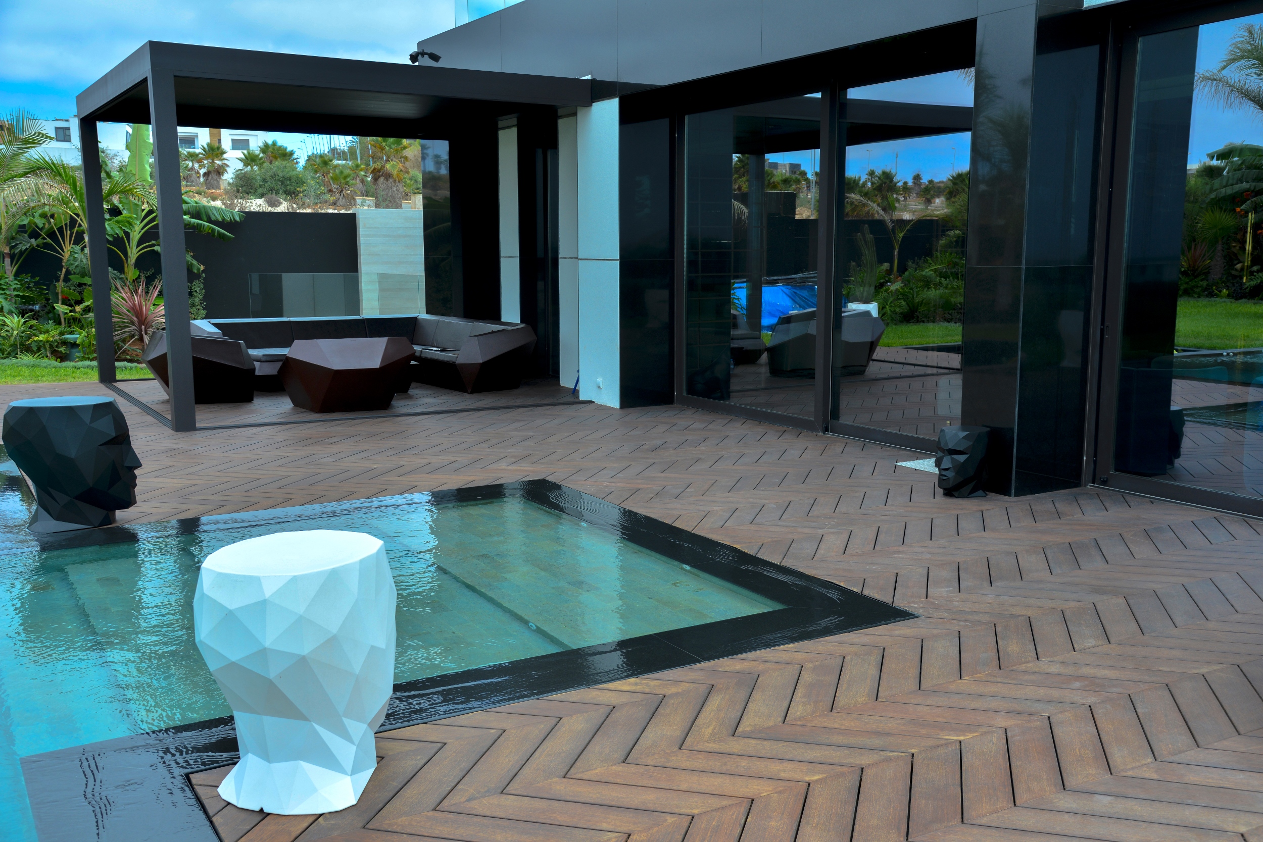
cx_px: 632
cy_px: 421
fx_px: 1193
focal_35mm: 34
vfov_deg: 38.9
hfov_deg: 55.8
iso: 160
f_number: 7.1
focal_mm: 34
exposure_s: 1/320
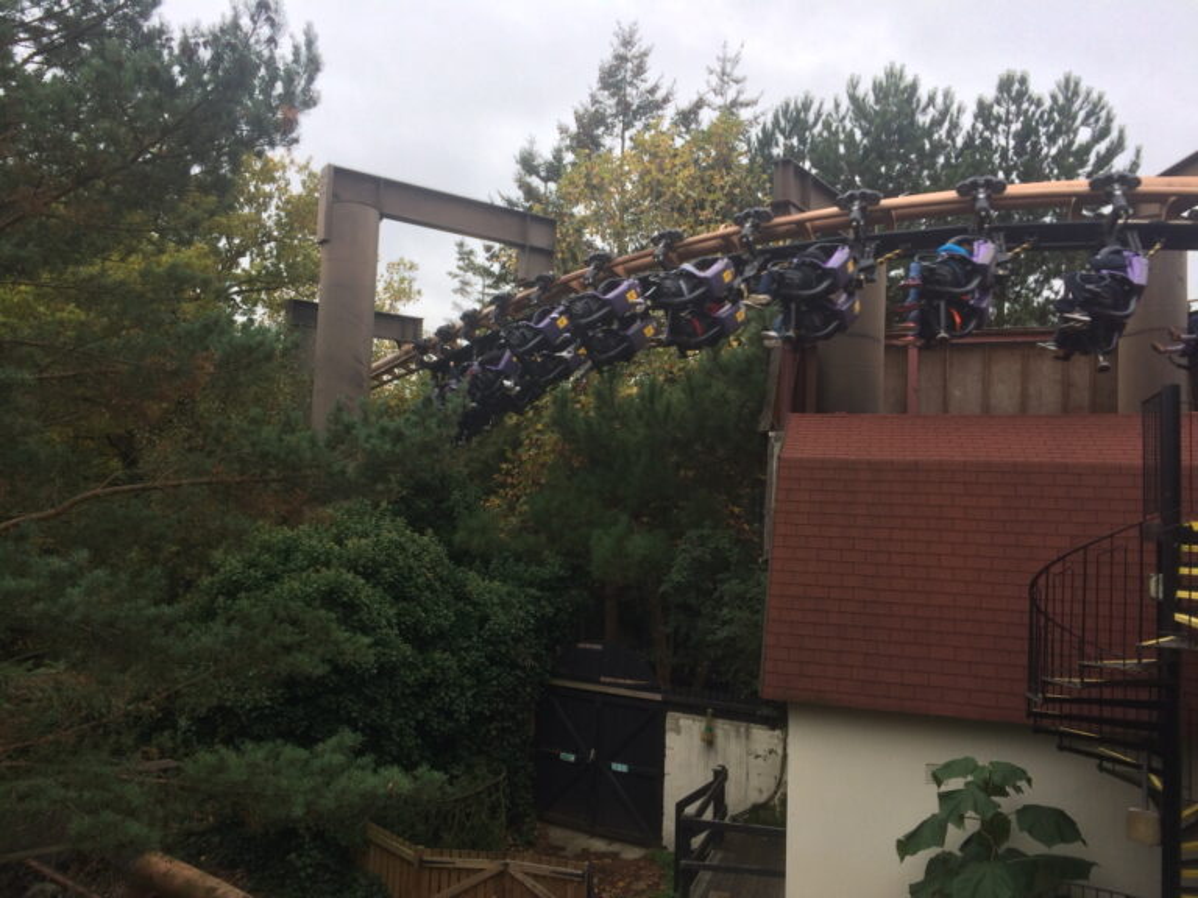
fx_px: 1004
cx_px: 599
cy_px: 449
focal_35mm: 29
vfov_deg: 48.2
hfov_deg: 61.7
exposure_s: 1/285
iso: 32
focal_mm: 4.15
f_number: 2.2
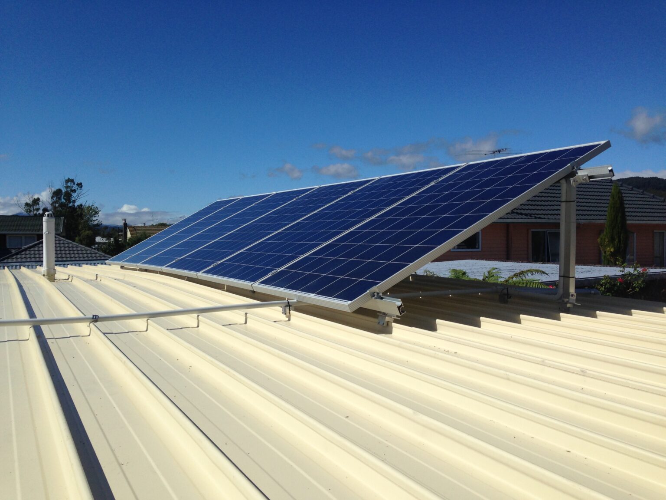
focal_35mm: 33
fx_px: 635
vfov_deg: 42.9
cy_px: 250
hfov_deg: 55.4
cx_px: 333
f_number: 2.4
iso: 50
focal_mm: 4.12
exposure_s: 1/4525
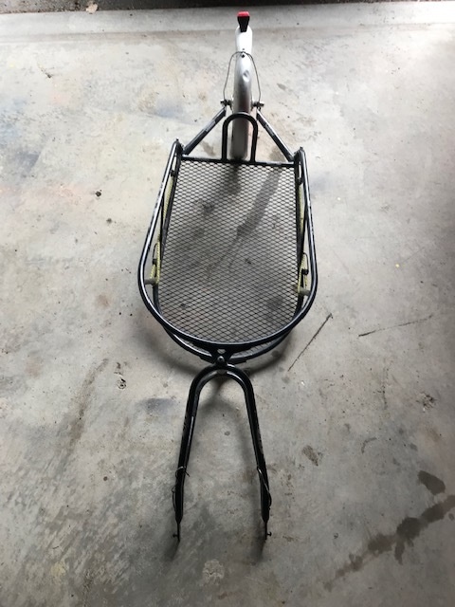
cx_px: 228
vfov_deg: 63.4
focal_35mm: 28
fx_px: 491
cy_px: 304
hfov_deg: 49.7
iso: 20
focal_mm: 3.99
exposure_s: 1/115
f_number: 1.8
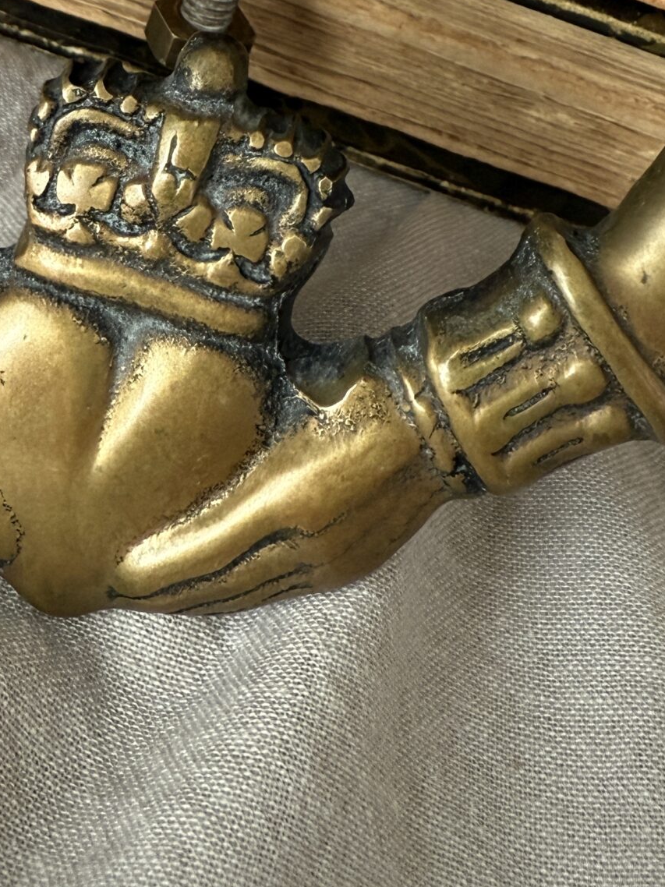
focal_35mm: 54
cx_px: 219
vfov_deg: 31.8
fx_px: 1384
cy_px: -69
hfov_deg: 26.9
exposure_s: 1/71
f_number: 2.2
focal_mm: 2.22
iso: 320
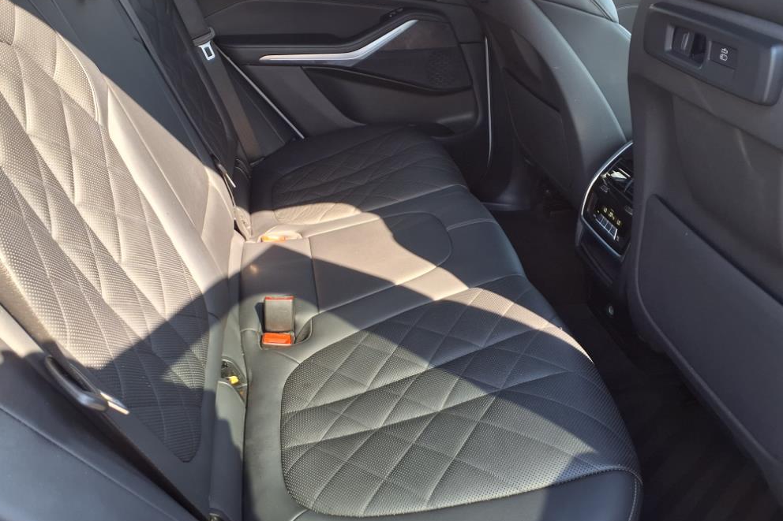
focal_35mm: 29
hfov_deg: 63.7
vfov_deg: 44.9
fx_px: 631
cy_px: 268
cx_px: 392
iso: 40
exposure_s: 1/120
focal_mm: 3.58
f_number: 1.9
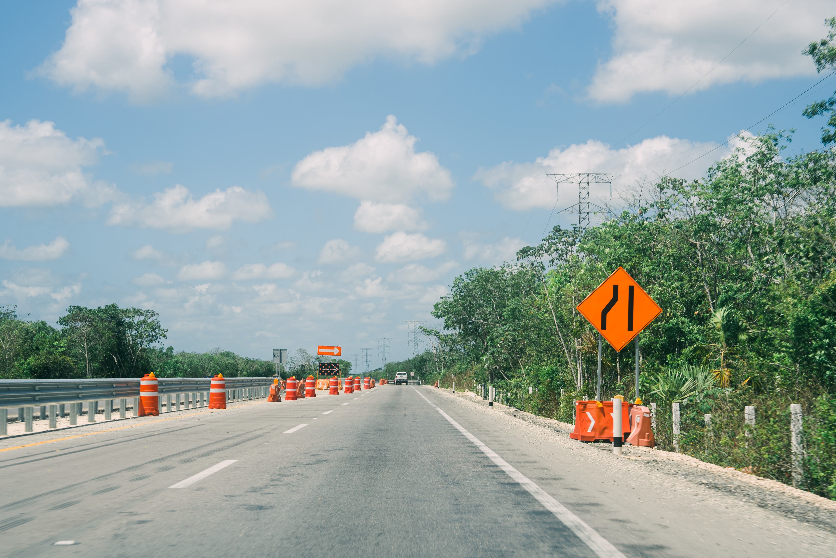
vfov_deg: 19.5
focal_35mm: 70
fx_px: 1626
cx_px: 418
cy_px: 279
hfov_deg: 28.8
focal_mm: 70
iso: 80
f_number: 9
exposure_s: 1/160
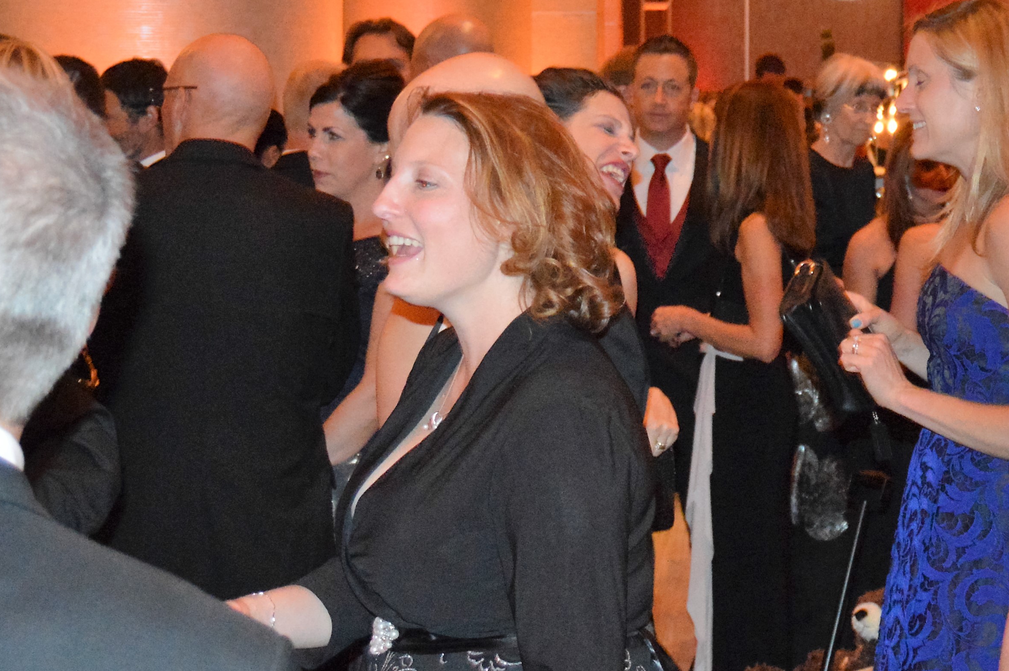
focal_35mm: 107
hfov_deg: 19.0
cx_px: 751
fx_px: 2996
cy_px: 191
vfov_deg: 12.7
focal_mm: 30
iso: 3200
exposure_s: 1/60
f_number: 4.2
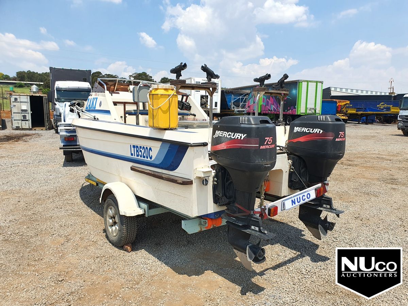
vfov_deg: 53.1
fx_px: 306
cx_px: 204
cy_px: 153
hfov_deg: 67.3
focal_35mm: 26
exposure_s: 1/1168
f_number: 2.4
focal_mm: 4.3
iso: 50
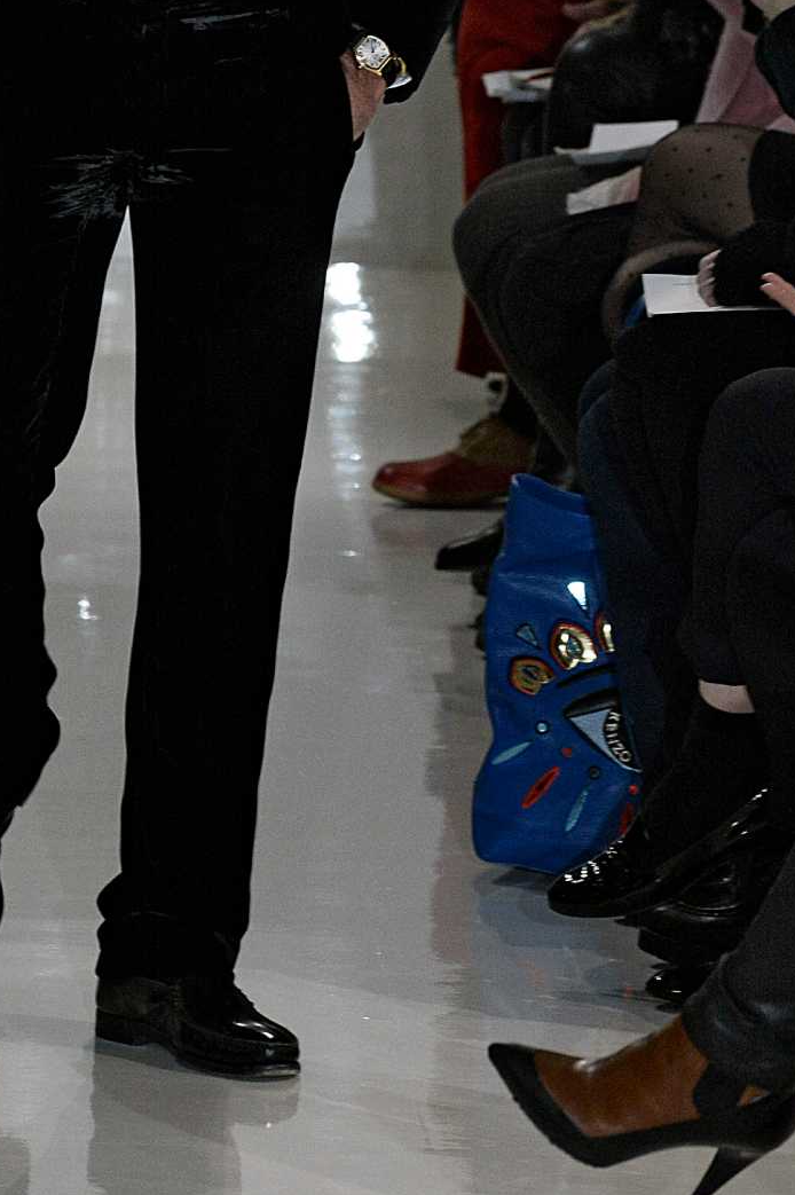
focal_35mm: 432
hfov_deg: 3.2
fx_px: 14328
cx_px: 179
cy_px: 52
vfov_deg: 4.8
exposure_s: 1/320
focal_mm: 220
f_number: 9
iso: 3200
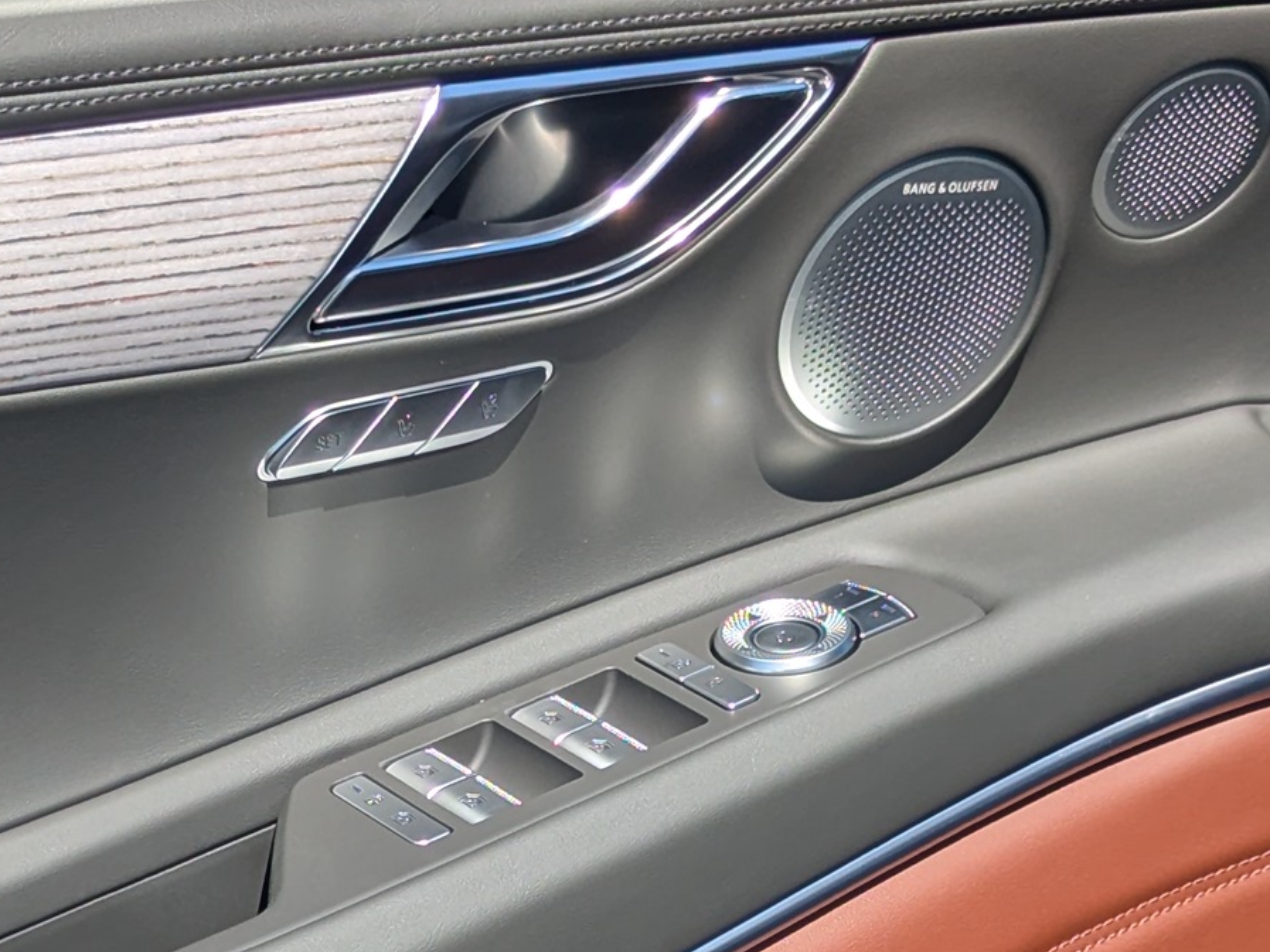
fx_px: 5027
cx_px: 343
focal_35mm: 137
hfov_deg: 14.4
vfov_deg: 10.6
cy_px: 1249
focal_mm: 6.81
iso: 45
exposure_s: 1/1381
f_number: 1.85
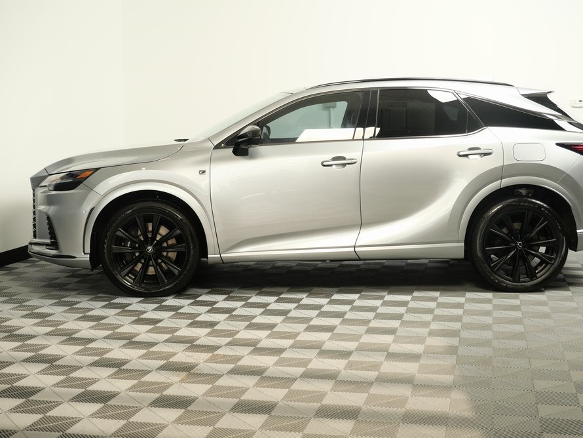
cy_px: 190
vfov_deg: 31.5
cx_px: 325
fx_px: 775
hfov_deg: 41.2
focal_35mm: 46
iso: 250
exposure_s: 1/200
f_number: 5.6
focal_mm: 20
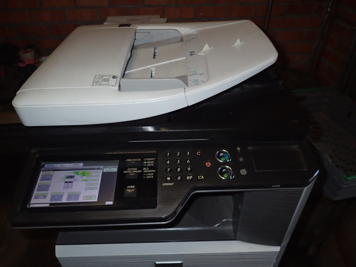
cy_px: 134
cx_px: 178
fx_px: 257
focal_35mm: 25
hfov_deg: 69.4
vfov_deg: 54.9
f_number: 5.6
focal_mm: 4.5
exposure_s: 1/30
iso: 500
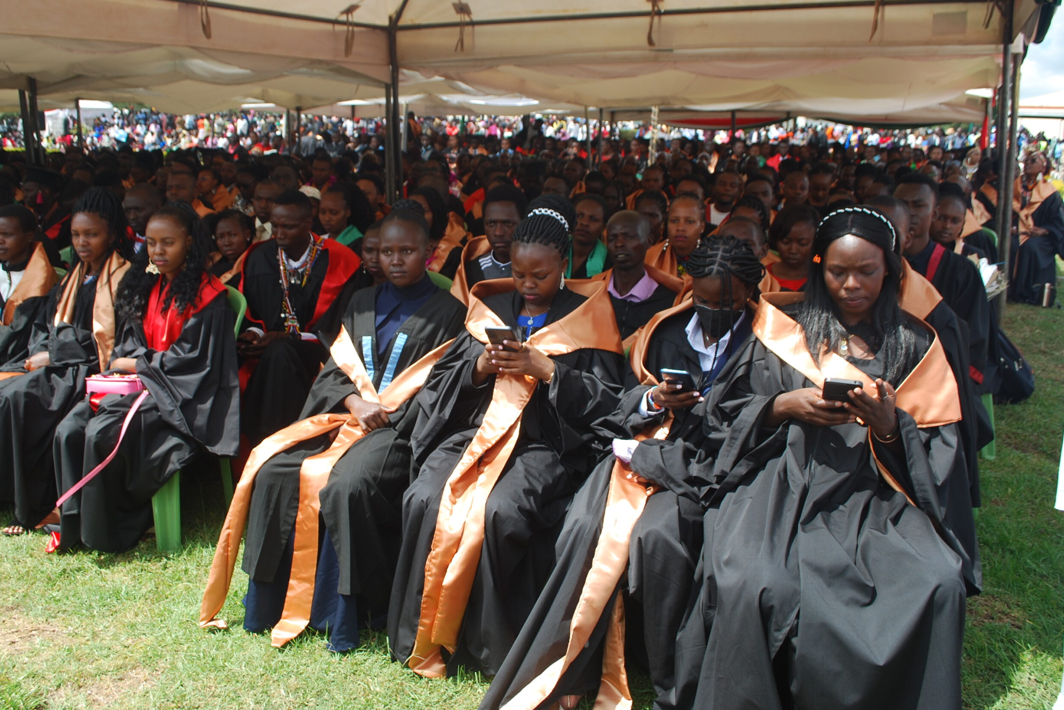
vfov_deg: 42.3
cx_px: 517
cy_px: 346
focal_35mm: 31
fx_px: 916
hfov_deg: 60.3
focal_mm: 20
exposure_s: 1/160
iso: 100
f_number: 6.3
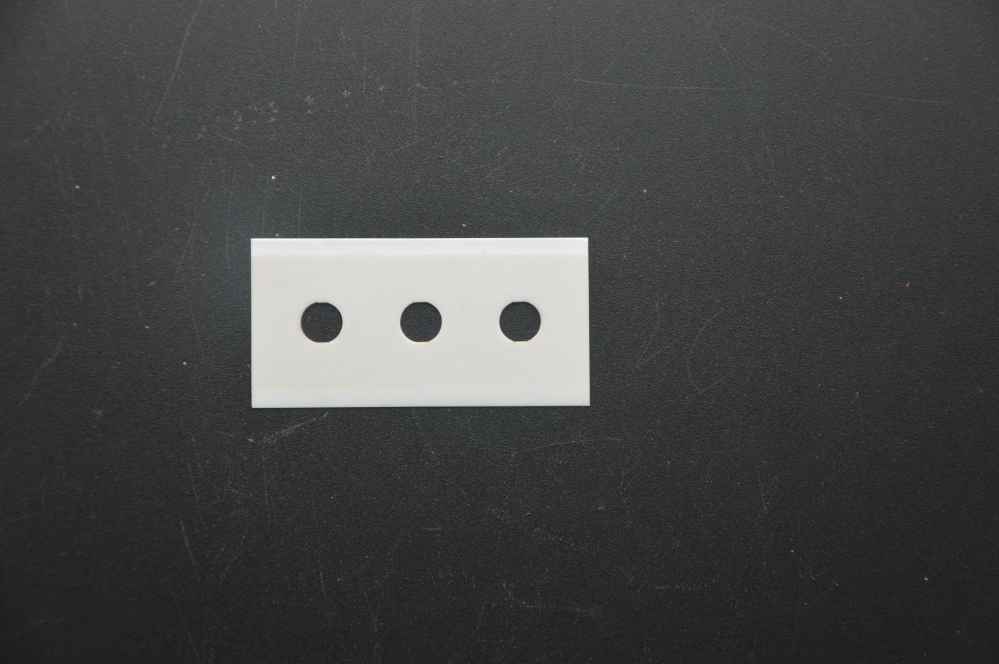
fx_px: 3742
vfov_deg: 10.1
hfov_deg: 15.2
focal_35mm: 135
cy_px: 332
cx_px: 500
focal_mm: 90
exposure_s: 1/80
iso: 400
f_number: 5.6
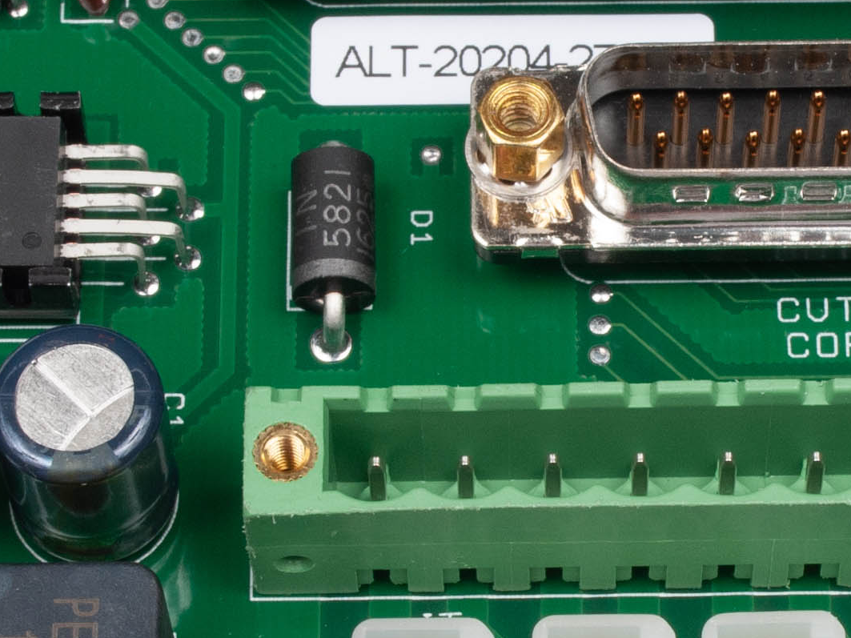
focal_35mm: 186
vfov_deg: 8.0
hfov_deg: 10.6
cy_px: 315
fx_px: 4572
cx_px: 579
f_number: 14
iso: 200
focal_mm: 32
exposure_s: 1/80
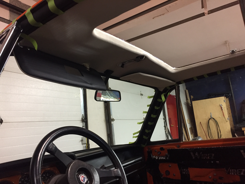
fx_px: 205
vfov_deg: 48.2
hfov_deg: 61.7
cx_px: 122
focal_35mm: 29
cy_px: 92
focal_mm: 4.15
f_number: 2.2
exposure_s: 1/30
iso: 200
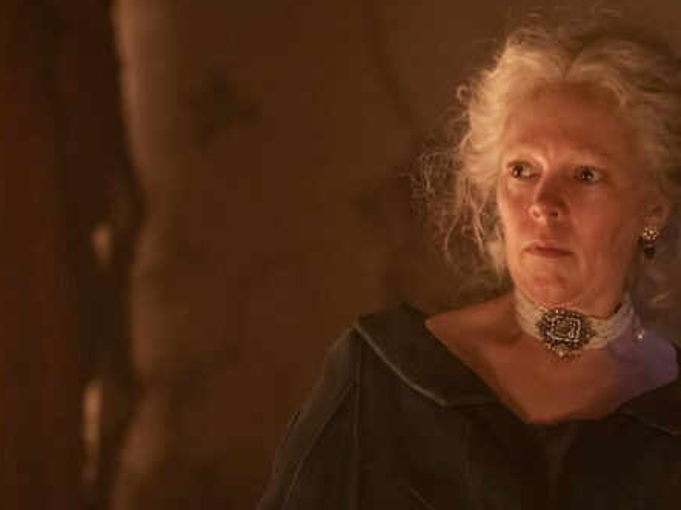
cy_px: 469
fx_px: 3717
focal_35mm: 189
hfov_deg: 10.5
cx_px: 435
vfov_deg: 7.8
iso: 6400
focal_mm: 85
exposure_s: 1/125
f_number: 1.4
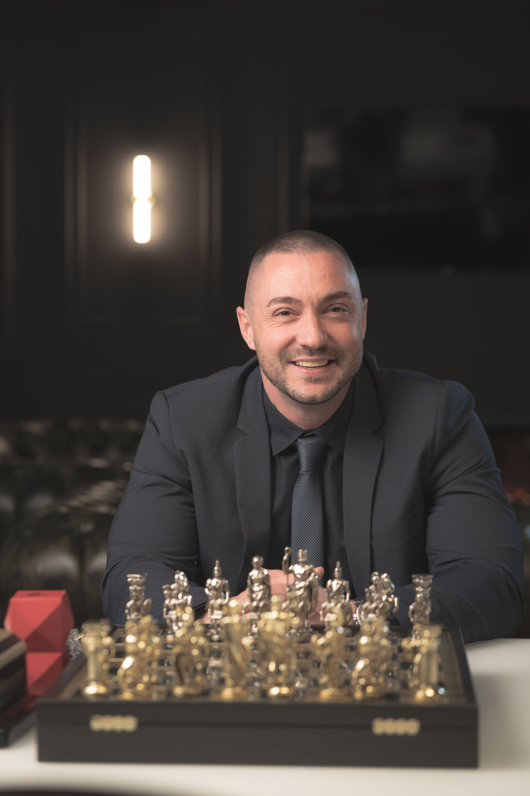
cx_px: 265
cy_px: 398
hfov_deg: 18.2
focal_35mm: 75
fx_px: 1656
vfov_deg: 27.0
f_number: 2.8
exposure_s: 1/250
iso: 1000
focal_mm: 75
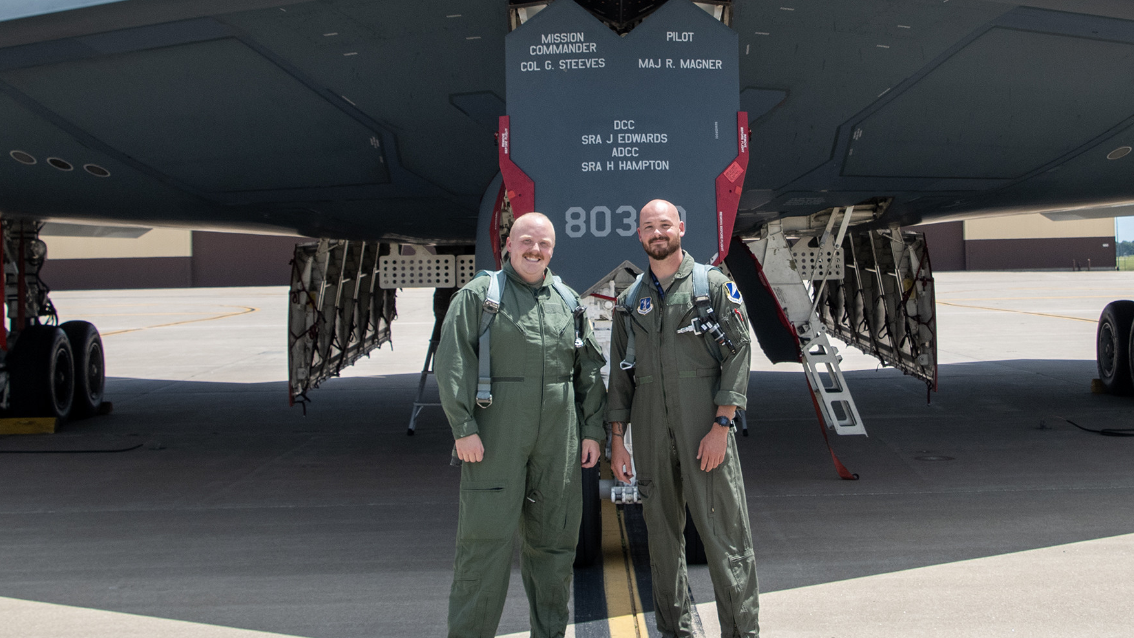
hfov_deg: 36.0
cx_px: 638
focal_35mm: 58
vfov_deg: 20.6
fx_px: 1744
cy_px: 206
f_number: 8
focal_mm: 24
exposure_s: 1/1000
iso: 400
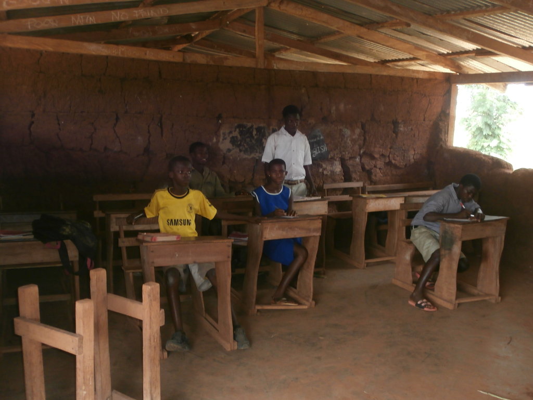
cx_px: 266
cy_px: 200
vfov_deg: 37.7
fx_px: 585
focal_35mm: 38
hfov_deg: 49.0
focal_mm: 6.67
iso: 200
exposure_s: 1/40
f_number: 3.9
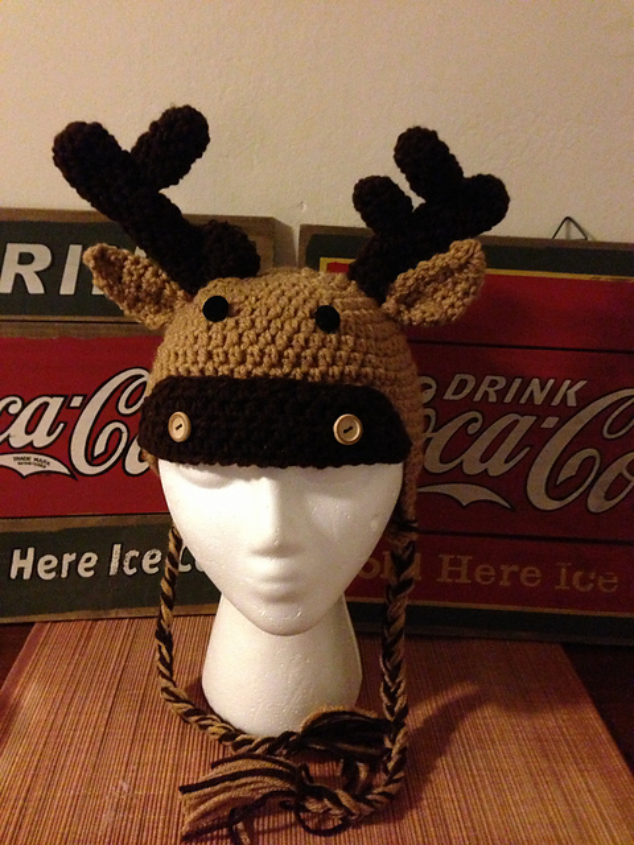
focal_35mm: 33
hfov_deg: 42.9
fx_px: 806
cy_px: 422
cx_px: 317
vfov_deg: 55.4
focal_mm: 4.13
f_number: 2.4
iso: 800
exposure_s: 1/15
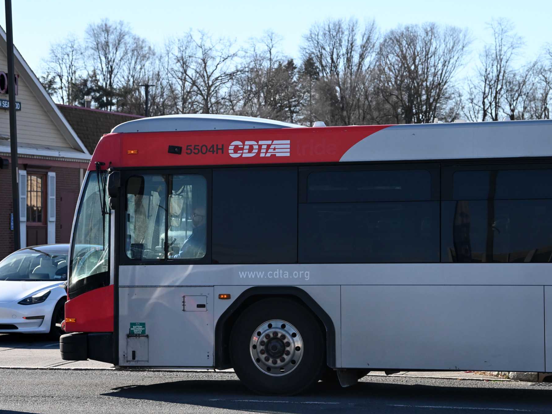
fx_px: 1659
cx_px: 302
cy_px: 206
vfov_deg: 14.2
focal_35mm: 104
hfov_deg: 18.9
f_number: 6.3
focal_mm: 95
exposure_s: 1/8000
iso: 3200
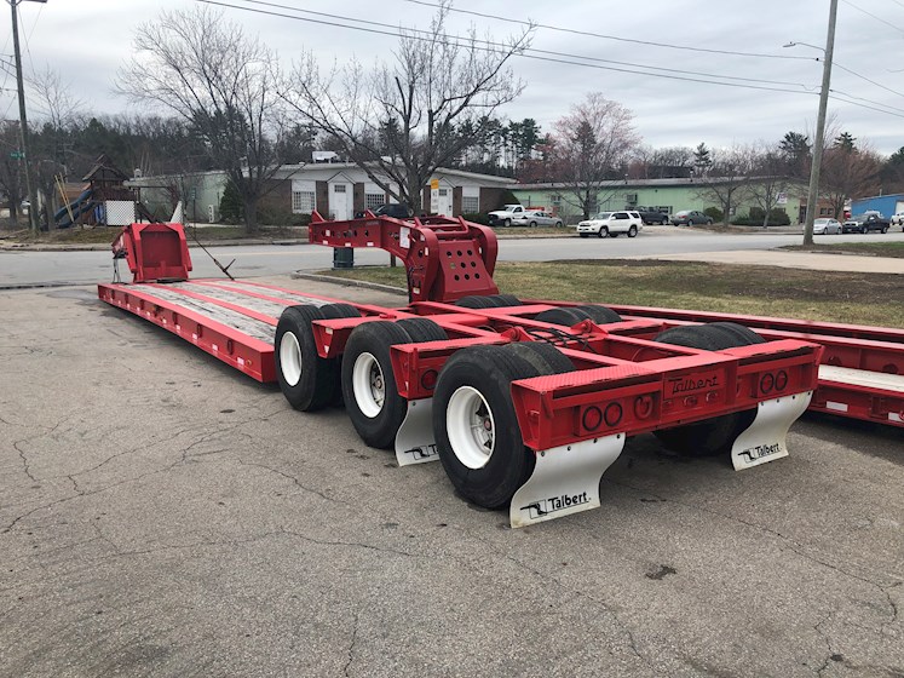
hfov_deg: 63.5
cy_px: 339
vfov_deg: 49.7
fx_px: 731
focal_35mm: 28
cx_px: 452
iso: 20
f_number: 1.8
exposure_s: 1/657
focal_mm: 4
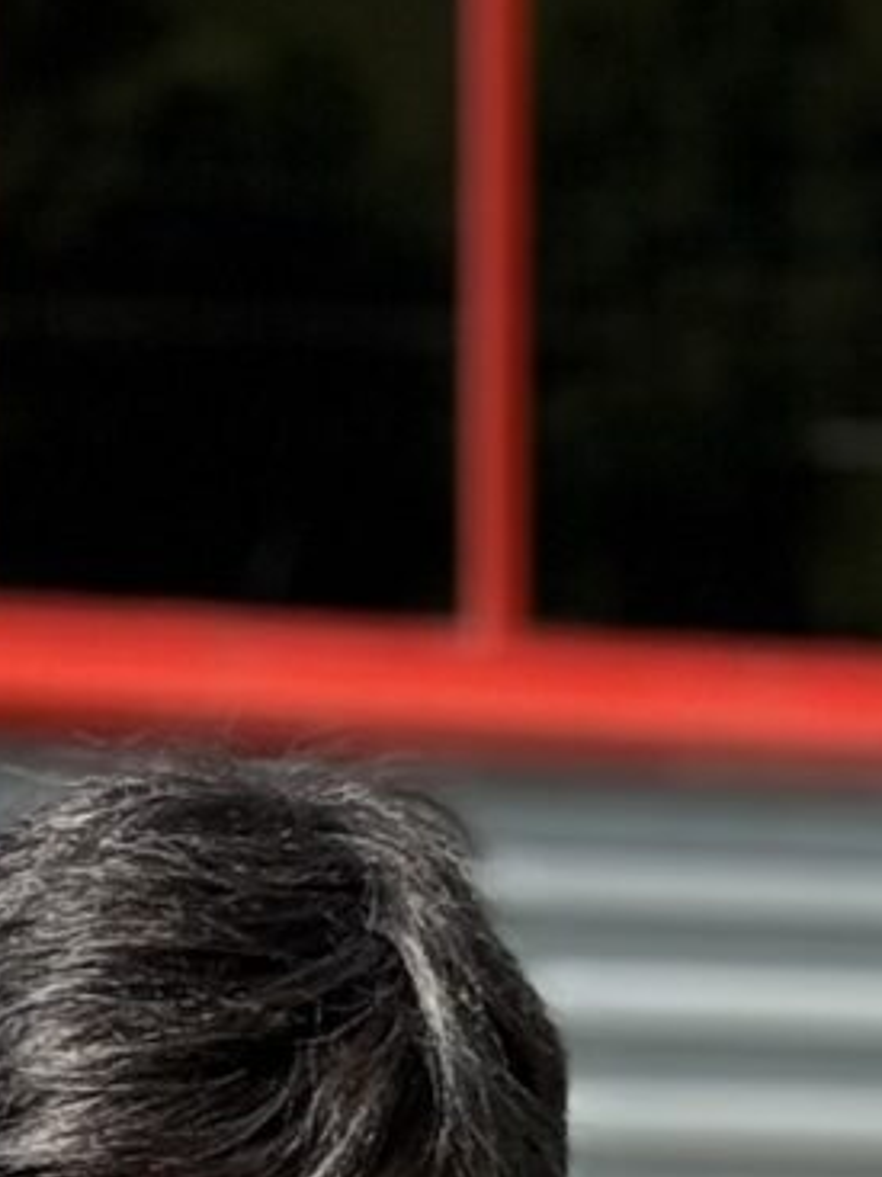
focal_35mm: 335
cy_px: 1366
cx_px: -350
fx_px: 11387
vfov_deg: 5.9
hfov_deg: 4.4
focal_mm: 6.76
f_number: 1.78
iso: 64
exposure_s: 1/2959
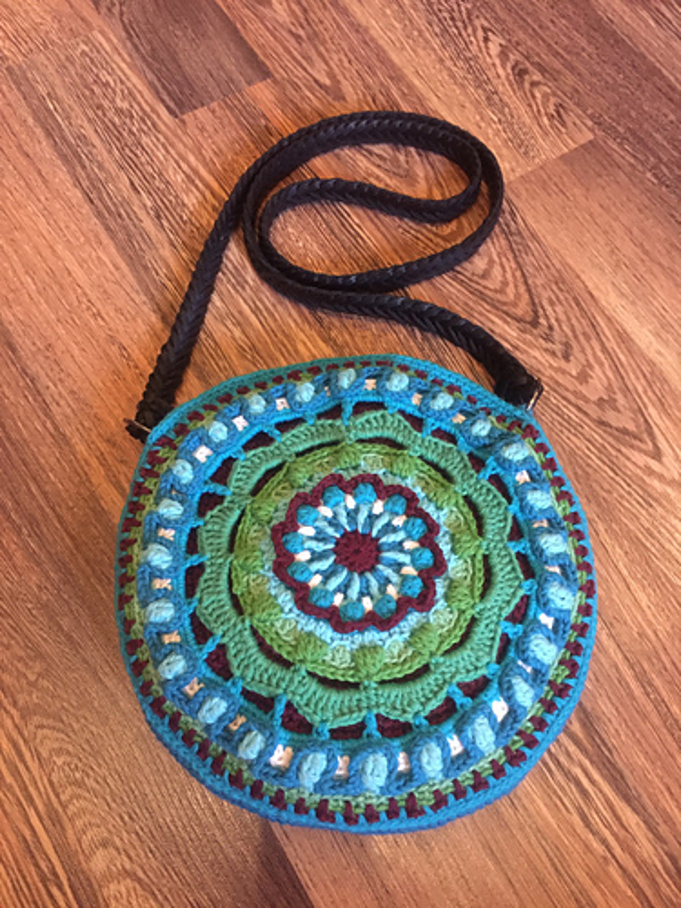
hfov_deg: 48.2
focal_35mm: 29
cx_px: 340
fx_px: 761
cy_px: 454
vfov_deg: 61.7
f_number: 2.2
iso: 400
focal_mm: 4.15
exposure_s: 1/17
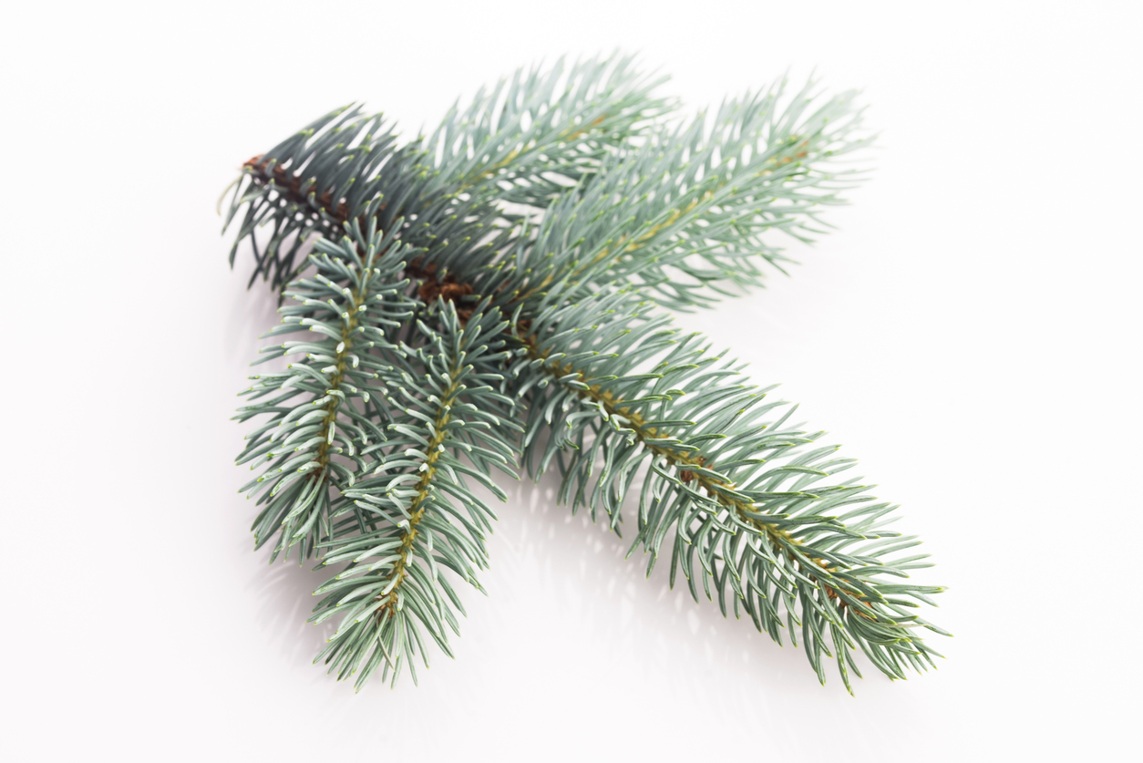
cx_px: 572
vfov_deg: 13.1
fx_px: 3335
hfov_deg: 19.4
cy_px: 382
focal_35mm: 105
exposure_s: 1/8
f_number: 11
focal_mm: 105
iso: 100
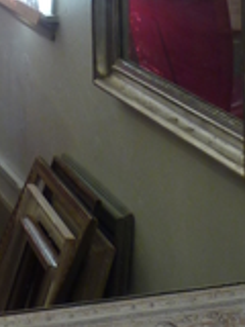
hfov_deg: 12.2
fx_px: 1142
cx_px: 27
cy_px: -179
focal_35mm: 121
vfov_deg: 15.0
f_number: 3.4
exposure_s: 1/13
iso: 80
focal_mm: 4.7
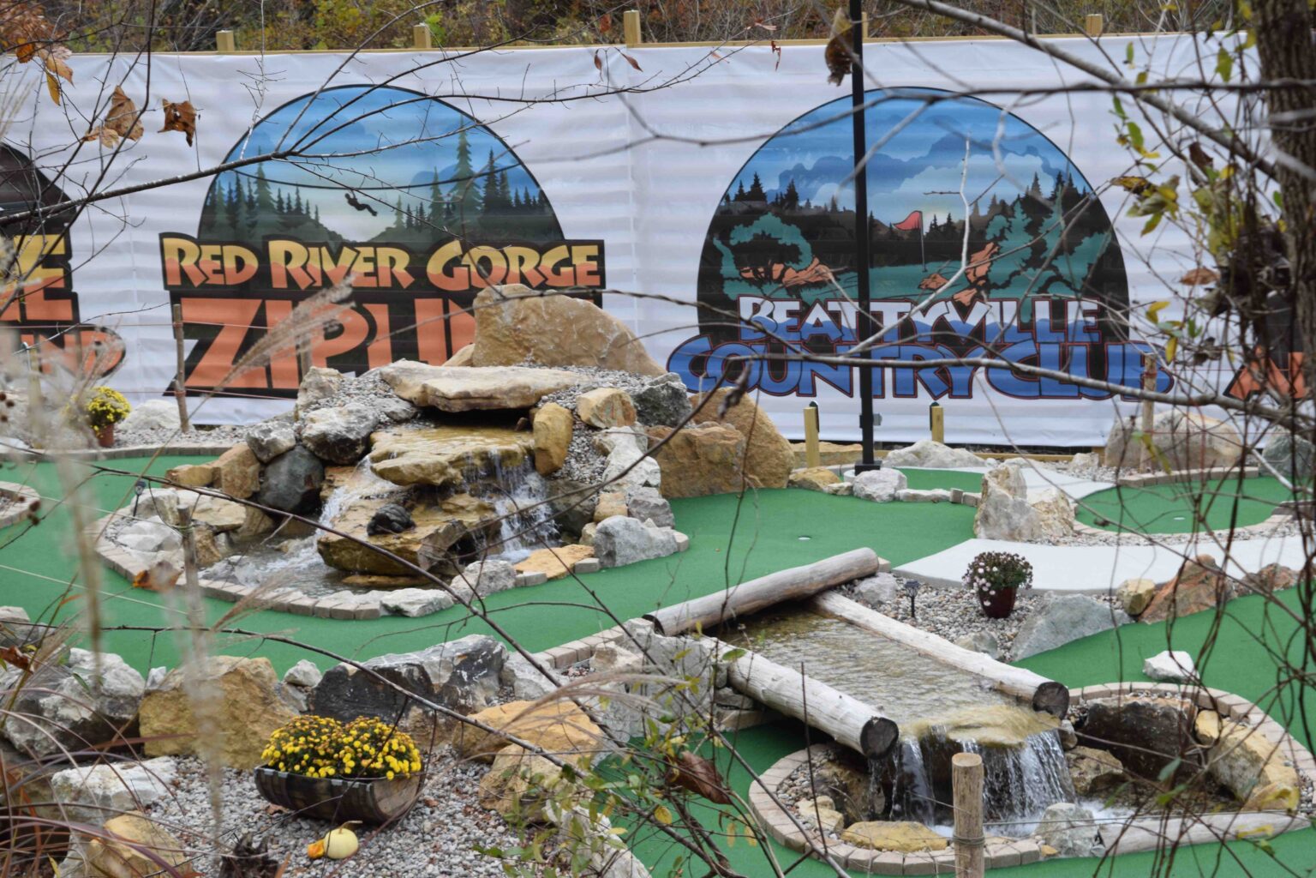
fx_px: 2851
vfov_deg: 17.5
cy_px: 439
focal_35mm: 78
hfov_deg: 26.0
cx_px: 658
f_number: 8
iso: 280
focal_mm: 52
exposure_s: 1/250
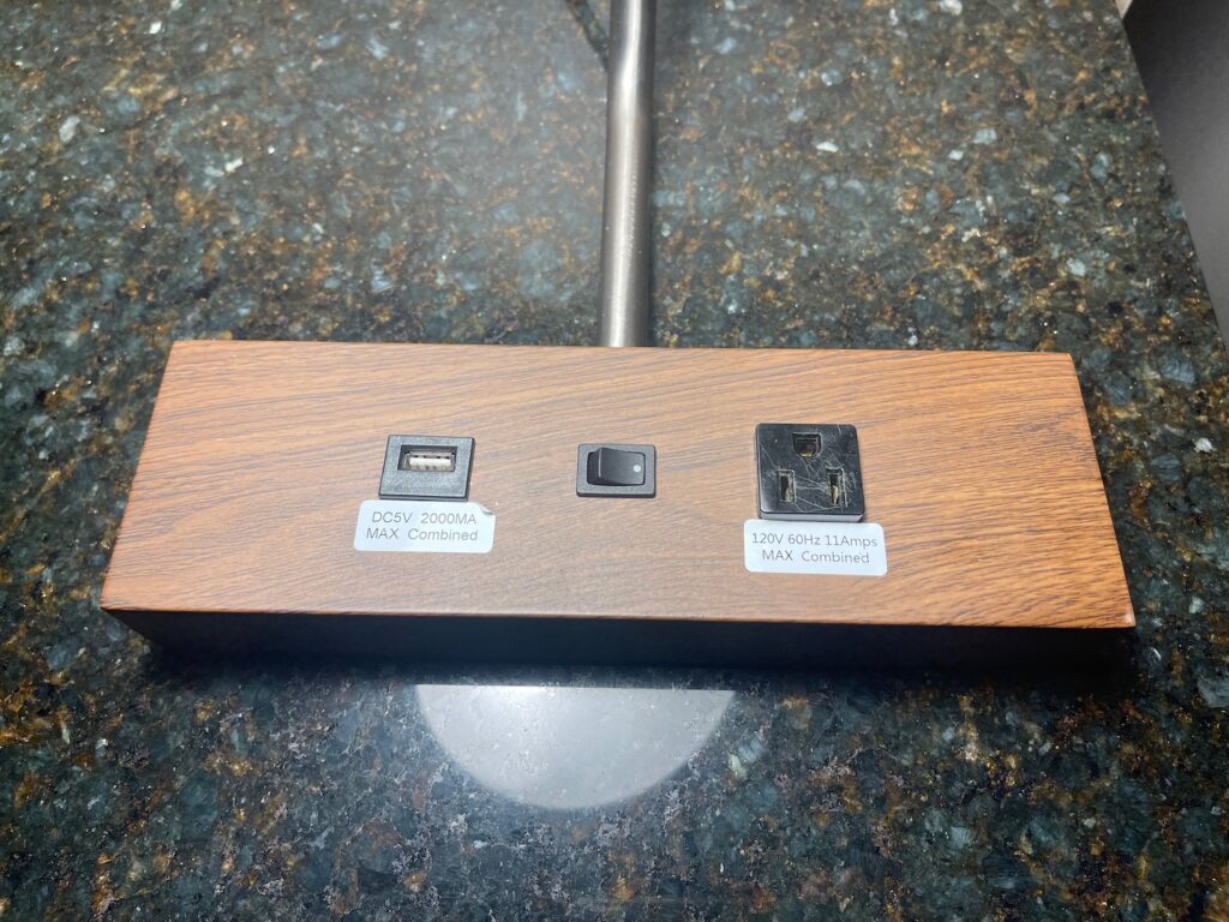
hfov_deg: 67.3
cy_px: 461
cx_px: 614
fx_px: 923
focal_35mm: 26
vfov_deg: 53.1
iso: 80
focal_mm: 5.1
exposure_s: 1/120
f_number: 1.6
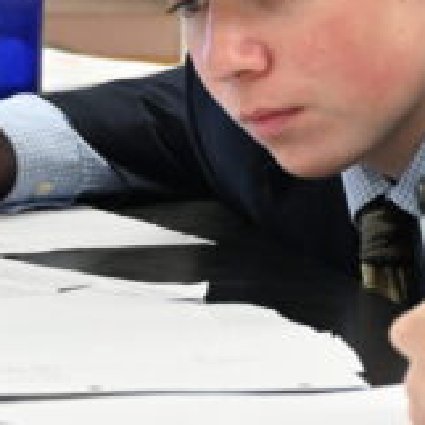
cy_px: 172
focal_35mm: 484
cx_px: 441
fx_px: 6723
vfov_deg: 3.6
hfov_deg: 3.6
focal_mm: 102
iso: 3200
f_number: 5
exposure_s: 1/160
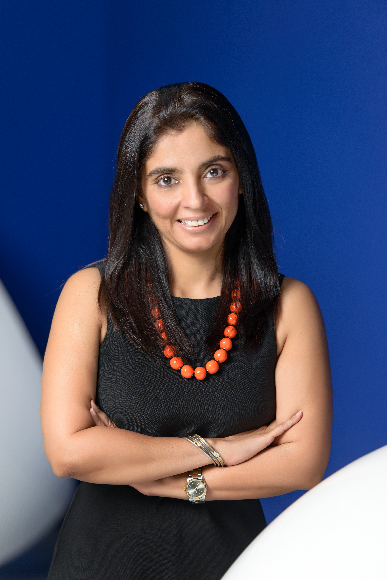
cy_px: 290
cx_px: 194
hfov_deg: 9.8
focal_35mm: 140
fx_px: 2256
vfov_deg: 14.6
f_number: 3.5
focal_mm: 140
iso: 160
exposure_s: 1/60
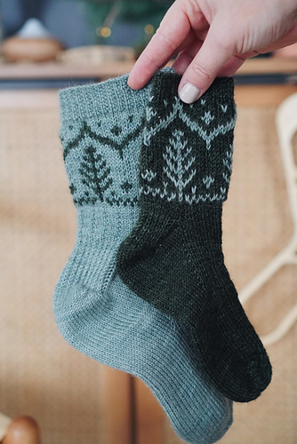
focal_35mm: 52
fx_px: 649
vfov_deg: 37.8
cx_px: 148
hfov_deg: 25.8
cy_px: 222
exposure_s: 1/60
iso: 2000
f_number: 2.5
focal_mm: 35
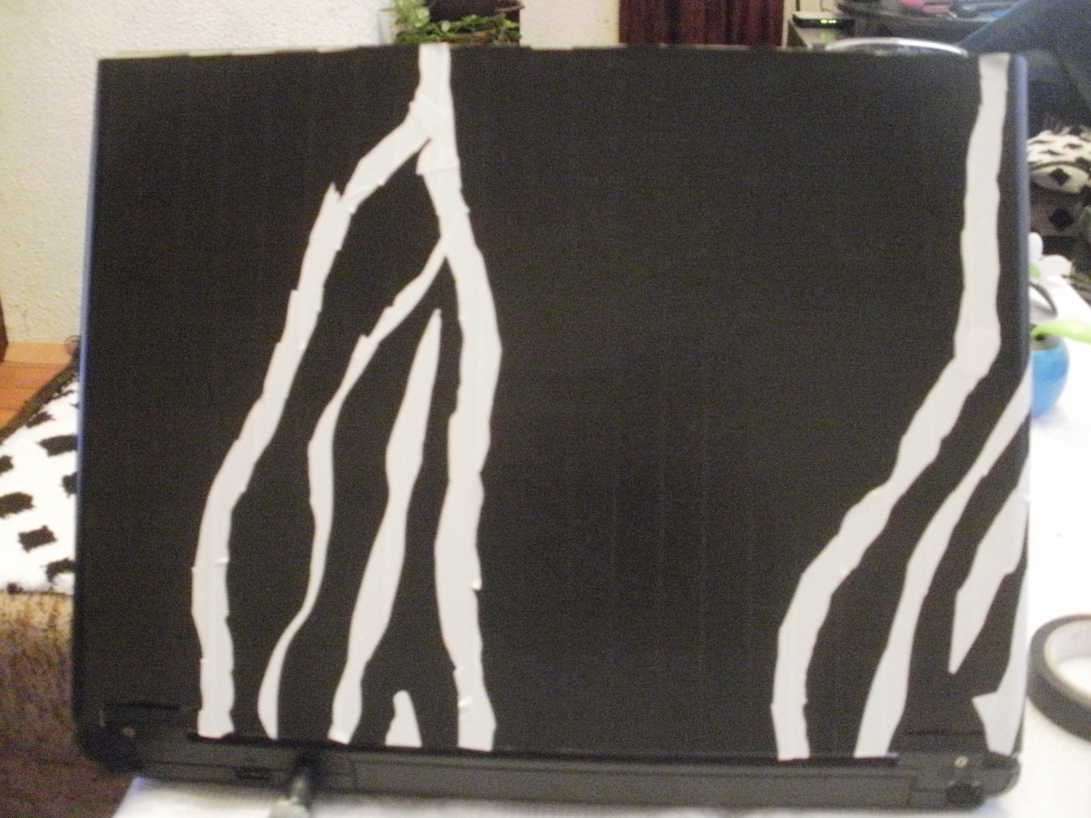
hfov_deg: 51.4
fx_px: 1135
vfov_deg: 39.7
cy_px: 409
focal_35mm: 36
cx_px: 546
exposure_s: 1/8
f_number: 3.5
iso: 1600
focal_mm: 6.3
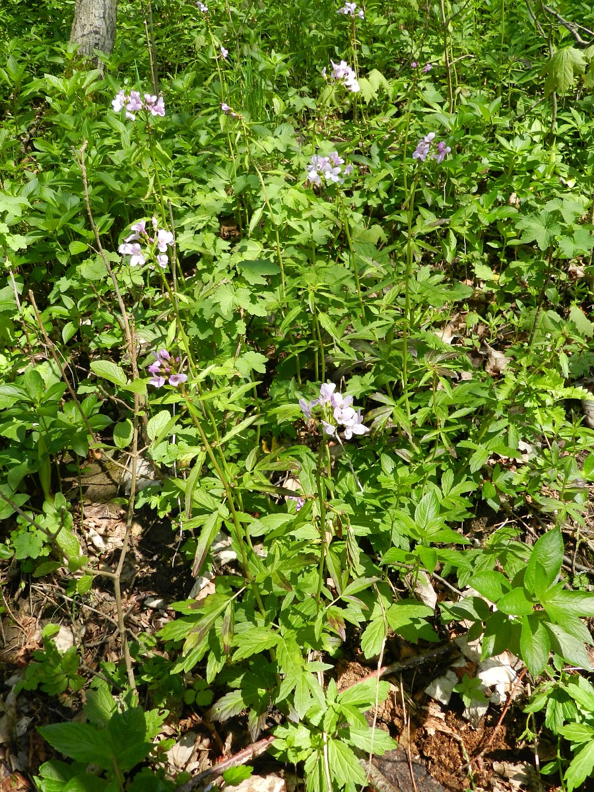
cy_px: 396
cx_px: 297
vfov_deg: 56.8
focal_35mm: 32
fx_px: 732
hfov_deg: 44.2
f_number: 3.7
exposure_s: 1/400
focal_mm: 5.6
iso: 160
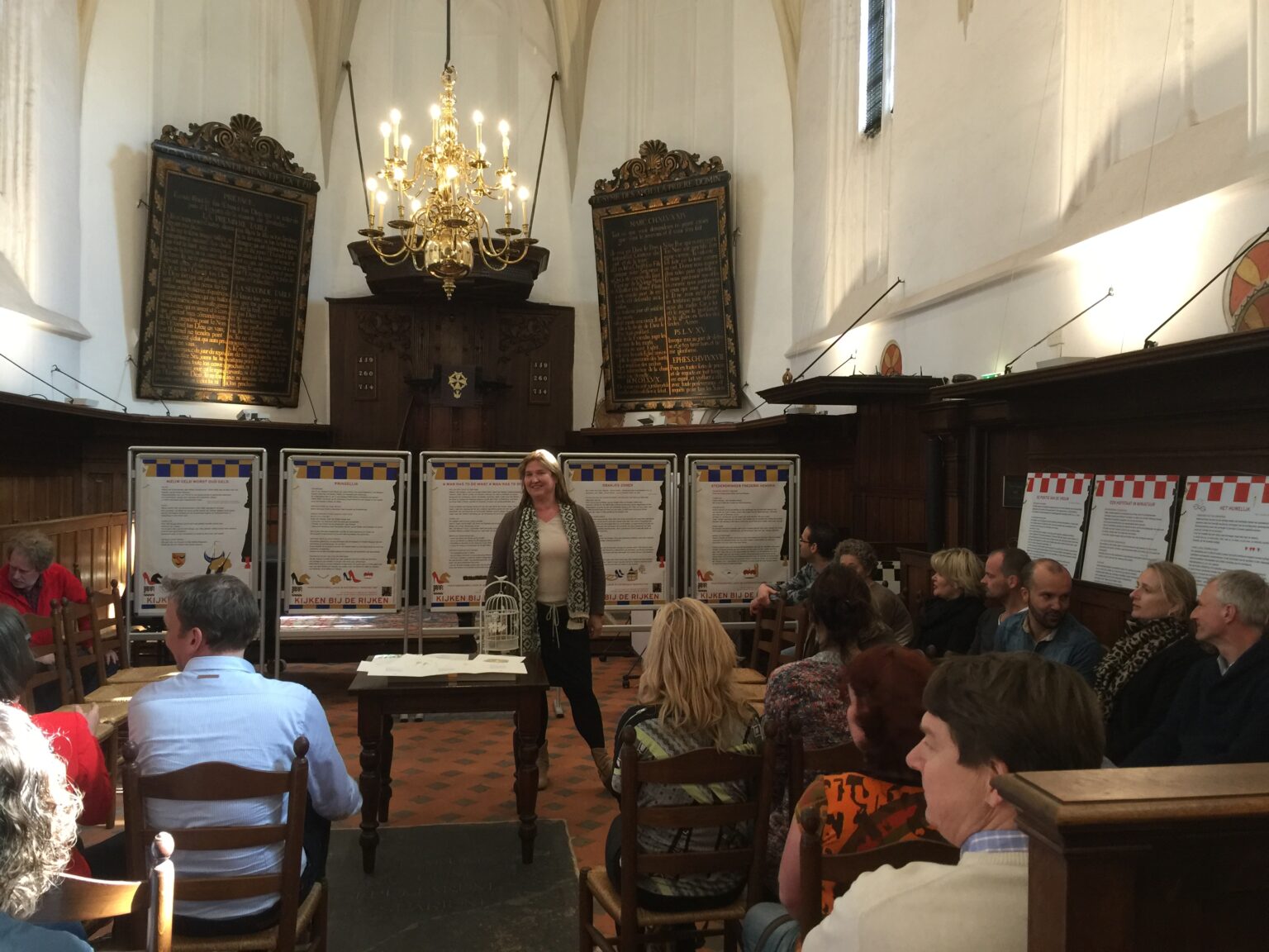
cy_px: 476
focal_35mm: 29
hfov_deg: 61.7
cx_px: 634
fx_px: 1063
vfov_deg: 48.2
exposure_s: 1/17
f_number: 2.2
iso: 80
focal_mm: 4.15
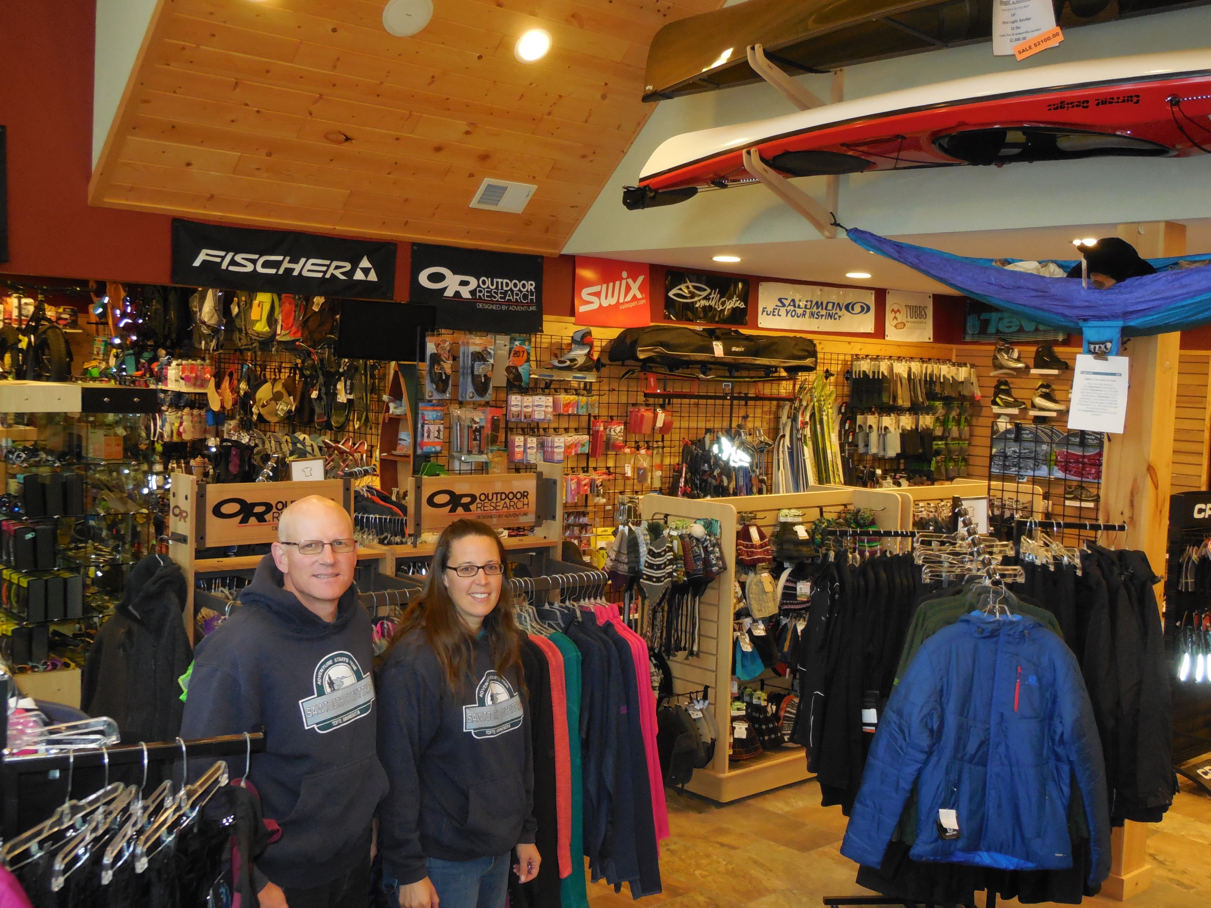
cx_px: 606
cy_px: 454
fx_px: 1399
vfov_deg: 36.0
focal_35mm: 40
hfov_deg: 46.8
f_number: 3.6
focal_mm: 7.1
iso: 560
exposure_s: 1/30
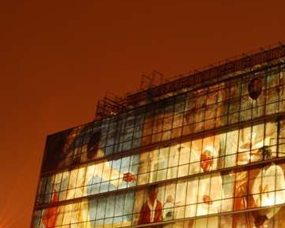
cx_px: 317
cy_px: 157
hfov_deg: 27.4
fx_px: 531
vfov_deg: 24.0
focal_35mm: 63
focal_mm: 20
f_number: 13
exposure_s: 25
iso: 100
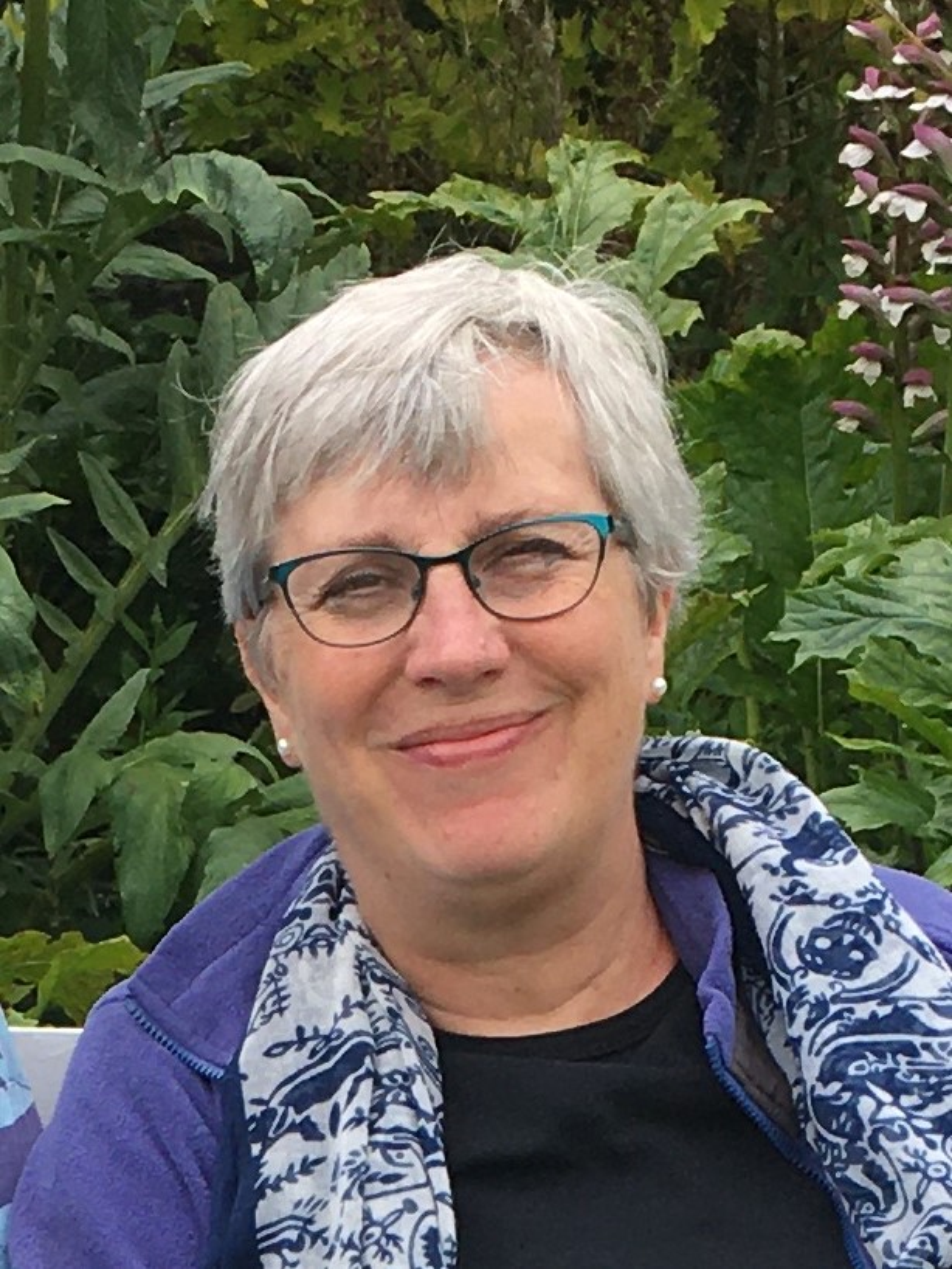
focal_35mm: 29
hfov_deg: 48.3
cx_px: 476
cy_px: 634
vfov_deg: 61.6
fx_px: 1063
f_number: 2.2
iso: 25
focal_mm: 4.15
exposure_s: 1/578
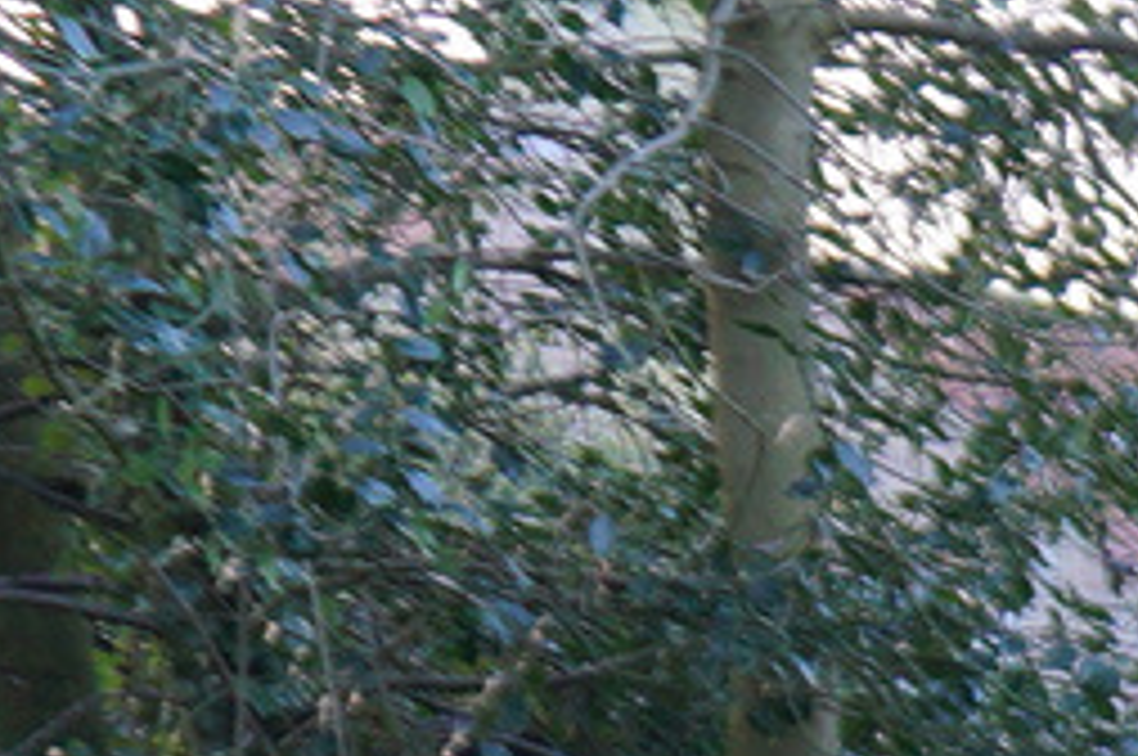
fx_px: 4799
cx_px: 3504
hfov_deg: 9.9
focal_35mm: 152
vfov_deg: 7.9
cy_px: 2169
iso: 200
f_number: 4
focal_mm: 16
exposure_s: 1/60
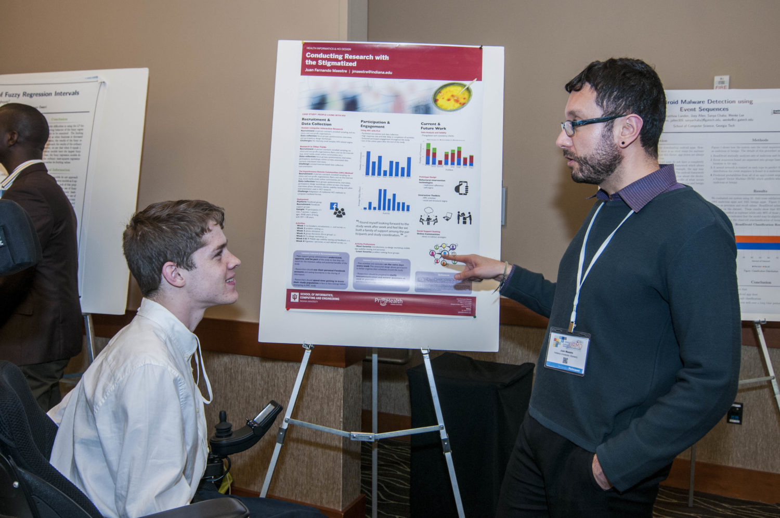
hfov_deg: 62.0
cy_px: 259
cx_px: 390
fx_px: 649
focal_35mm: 30
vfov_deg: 43.5
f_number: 5.6
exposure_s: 1/50
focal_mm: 20
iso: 400
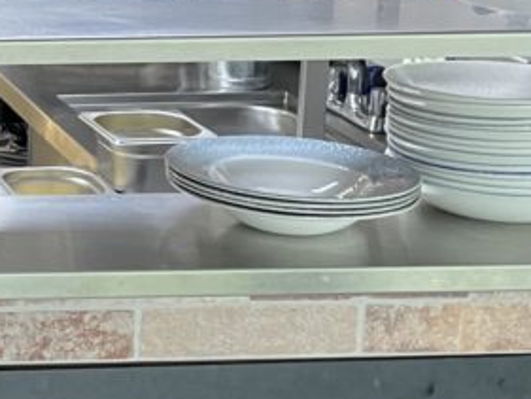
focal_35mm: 111
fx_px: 1703
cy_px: 8
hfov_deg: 15.8
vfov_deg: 13.2
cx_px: -342
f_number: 1.6
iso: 320
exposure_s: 1/50
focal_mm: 4.2
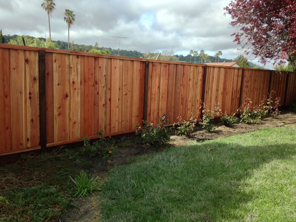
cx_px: 148
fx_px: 282
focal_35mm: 33
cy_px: 111
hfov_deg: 55.4
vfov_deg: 42.9
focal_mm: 4.13
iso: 50
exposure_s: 1/583
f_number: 2.4
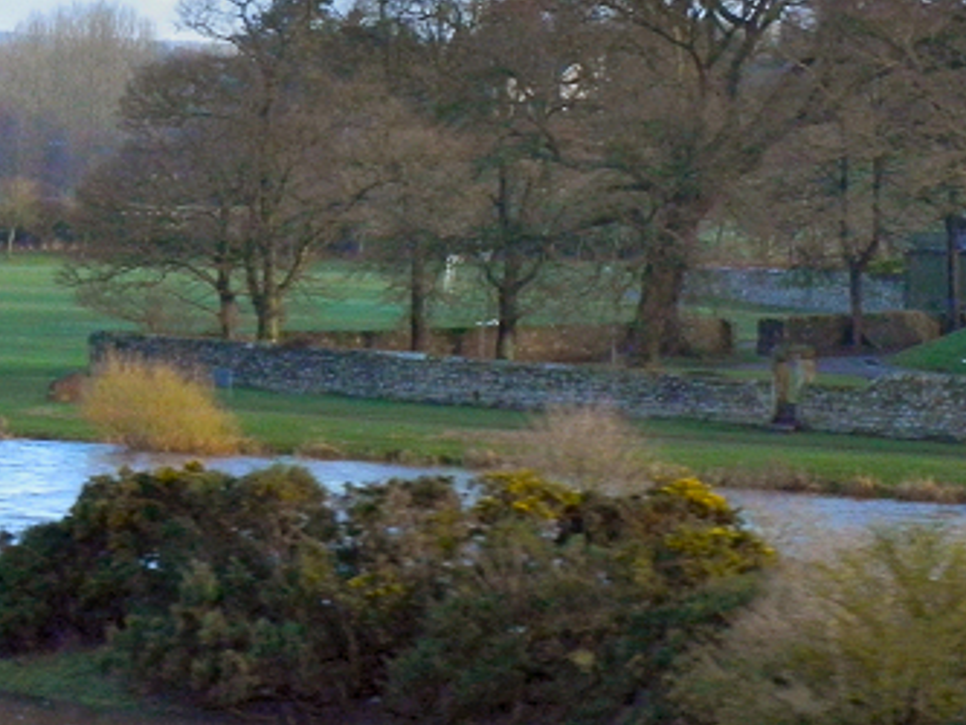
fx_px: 5639
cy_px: 261
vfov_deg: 7.4
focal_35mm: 202
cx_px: 61
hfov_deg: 9.7
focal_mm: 18.8
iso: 800
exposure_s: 1/104
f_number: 7.1
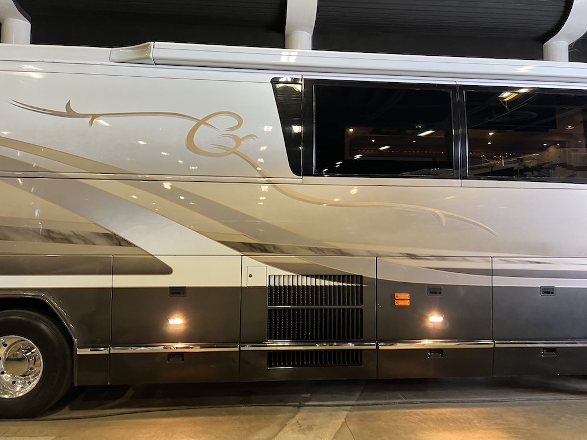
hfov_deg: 67.3
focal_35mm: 26
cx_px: 294
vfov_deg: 53.1
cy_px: 220
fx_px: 441
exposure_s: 1/60
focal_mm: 5.7
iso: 160
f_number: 1.5
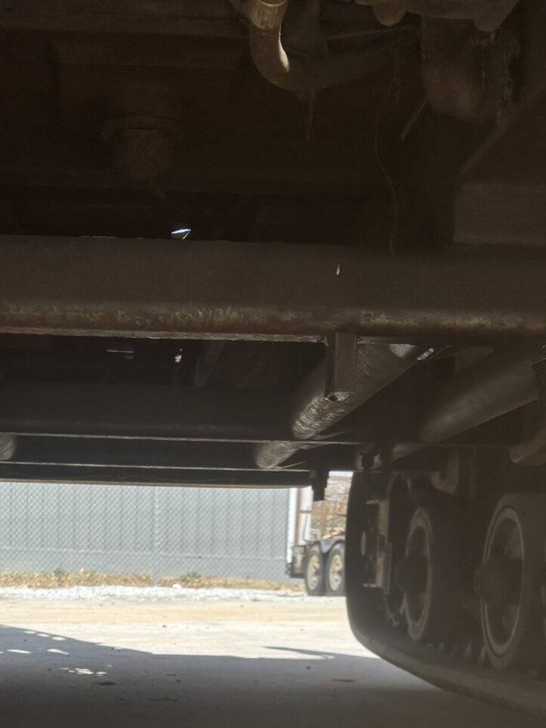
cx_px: 181
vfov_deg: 26.9
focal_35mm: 69
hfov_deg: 21.2
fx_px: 1452
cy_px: 696
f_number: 1.6
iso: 50
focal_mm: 5.96
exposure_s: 1/2105
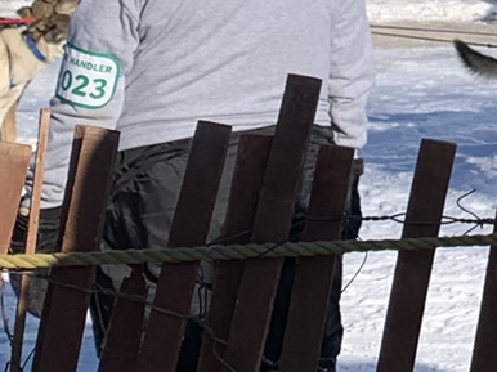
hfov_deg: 13.1
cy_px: -220
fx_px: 1980
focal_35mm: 138
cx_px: 858
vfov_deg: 10.3
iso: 25
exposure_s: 1/2755
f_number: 1.8
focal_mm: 4.25
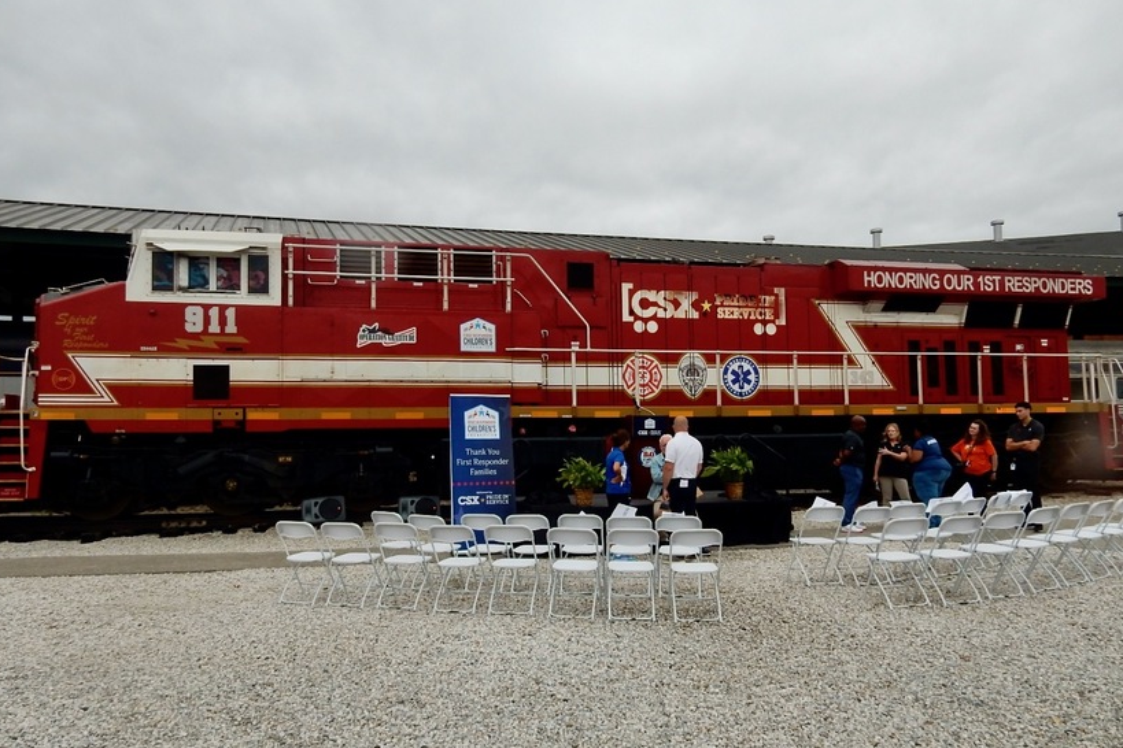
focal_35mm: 27
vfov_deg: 47.9
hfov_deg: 67.4
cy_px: 401
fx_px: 842
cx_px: 546
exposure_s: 1/400
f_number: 3.7
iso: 125
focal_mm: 4.5
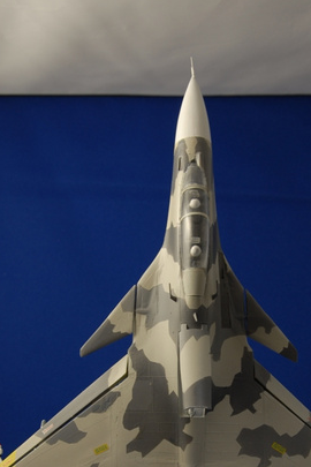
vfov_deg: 27.5
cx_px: 190
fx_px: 931
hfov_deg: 18.9
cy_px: 375
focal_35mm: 72
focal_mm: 27
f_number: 7.1
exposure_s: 1/4
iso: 100
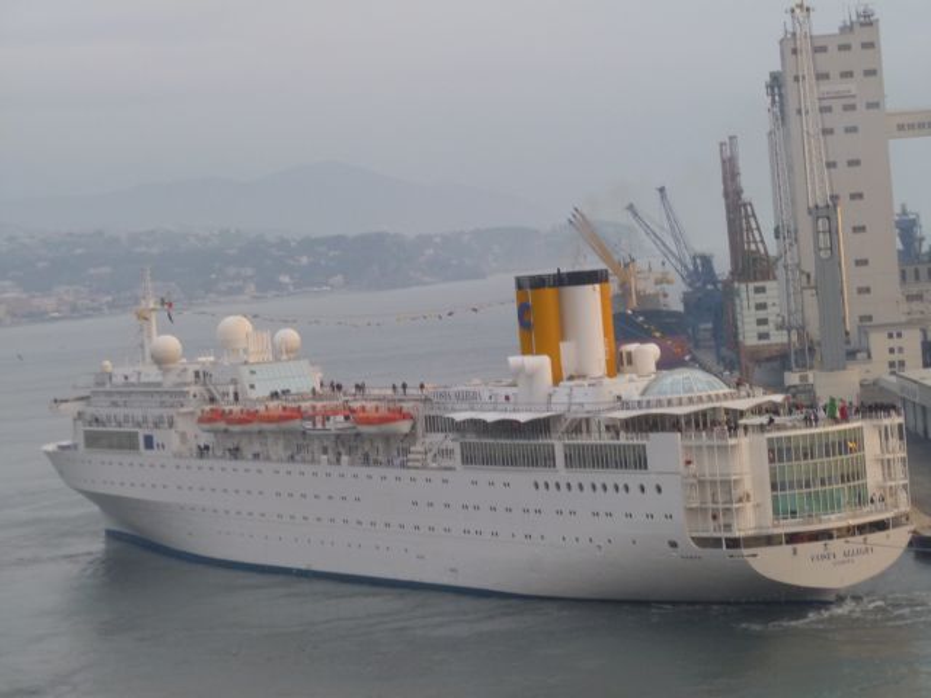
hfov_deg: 17.0
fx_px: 3120
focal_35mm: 116
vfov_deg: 12.8
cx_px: 466
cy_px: 349
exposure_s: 1/60
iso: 200
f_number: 4.9
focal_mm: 20.7
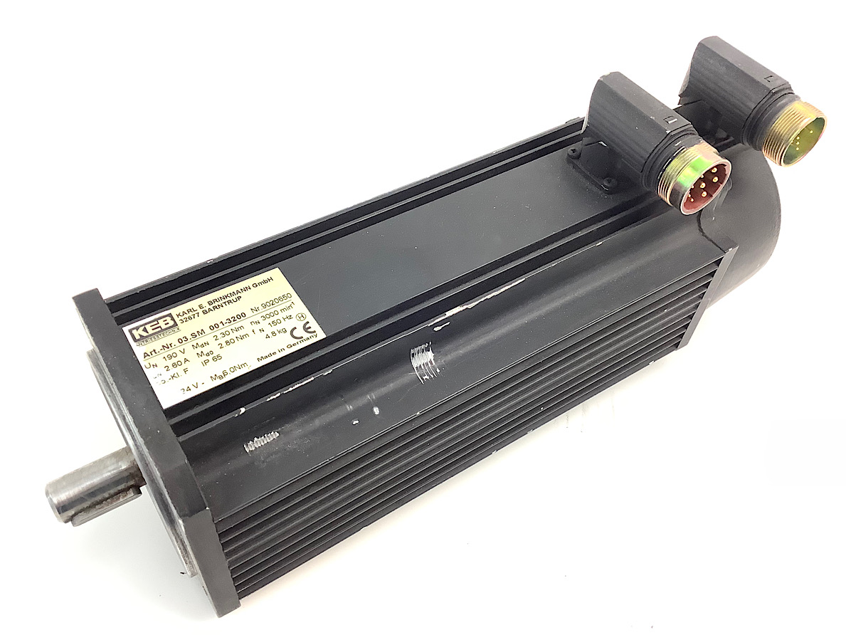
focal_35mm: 31
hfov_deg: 58.3
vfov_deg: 45.4
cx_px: 423
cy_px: 318
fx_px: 758
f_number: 2.4
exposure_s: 1/50
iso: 125
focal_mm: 3.3
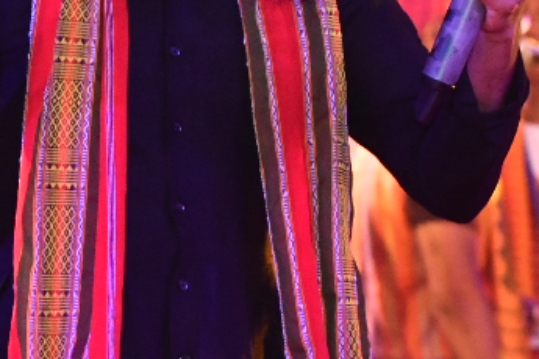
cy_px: 37
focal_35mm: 493
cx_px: 723
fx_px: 7381
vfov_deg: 2.8
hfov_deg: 4.2
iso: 2000
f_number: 5.6
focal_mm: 105
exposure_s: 1/160
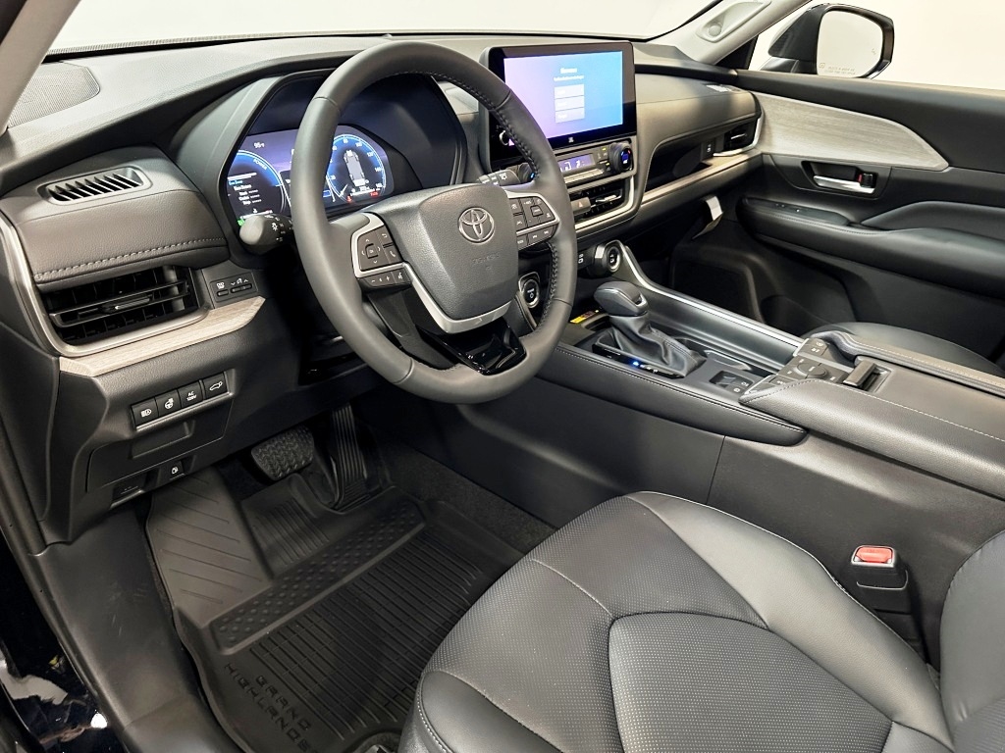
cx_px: 502
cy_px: 376
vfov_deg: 56.8
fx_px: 697
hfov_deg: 71.6
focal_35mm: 24
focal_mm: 6.86
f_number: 1.78
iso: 1000
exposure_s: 1/30
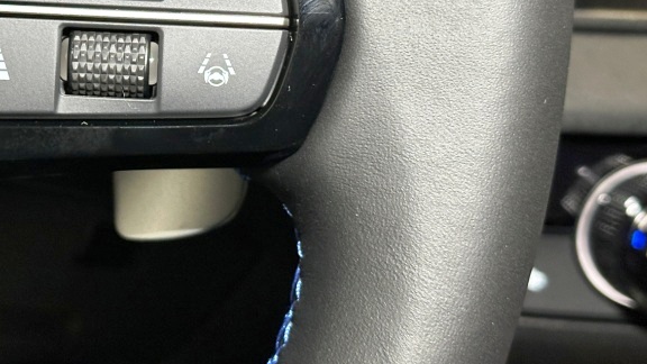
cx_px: 126
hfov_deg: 22.6
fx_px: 1595
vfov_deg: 12.8
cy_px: -24
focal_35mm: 93
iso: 320
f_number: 1.78
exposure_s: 1/40
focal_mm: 6.86
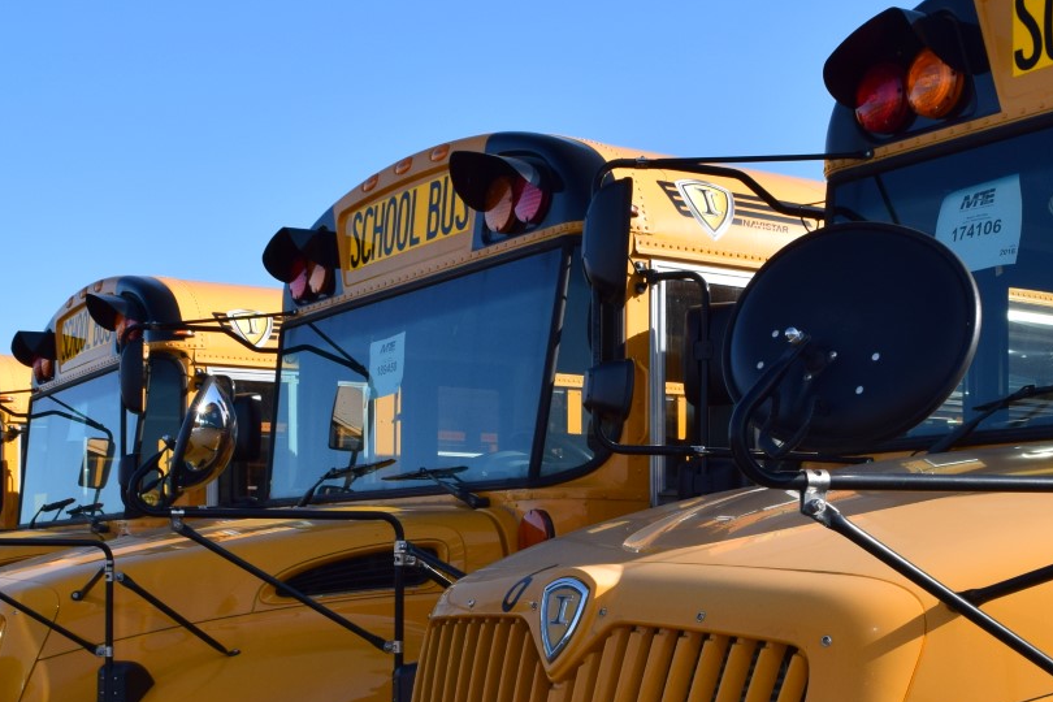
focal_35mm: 54
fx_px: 1579
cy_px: 568
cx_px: 637
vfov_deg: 24.6
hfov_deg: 36.7
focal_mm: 18
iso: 400
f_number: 11
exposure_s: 1/500
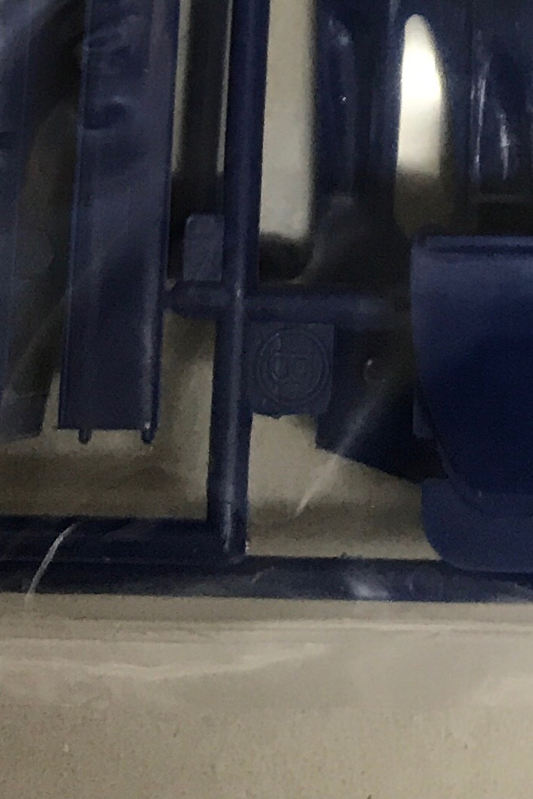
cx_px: 499
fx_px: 2441
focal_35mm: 110
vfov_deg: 16.2
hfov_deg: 12.4
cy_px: -553
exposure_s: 1/17
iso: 50
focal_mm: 3.99
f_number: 1.8
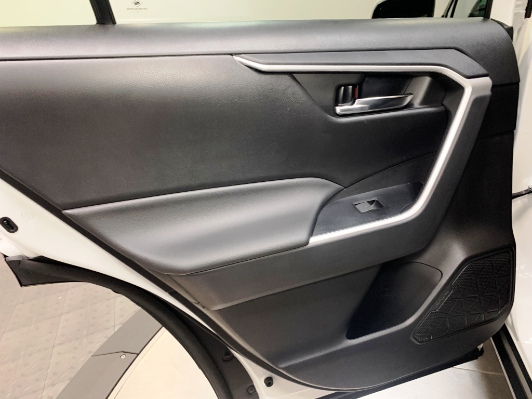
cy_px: 200
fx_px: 400
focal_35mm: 26
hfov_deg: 67.3
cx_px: 266
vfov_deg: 53.1
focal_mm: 4.25
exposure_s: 1/30
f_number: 1.8
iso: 500
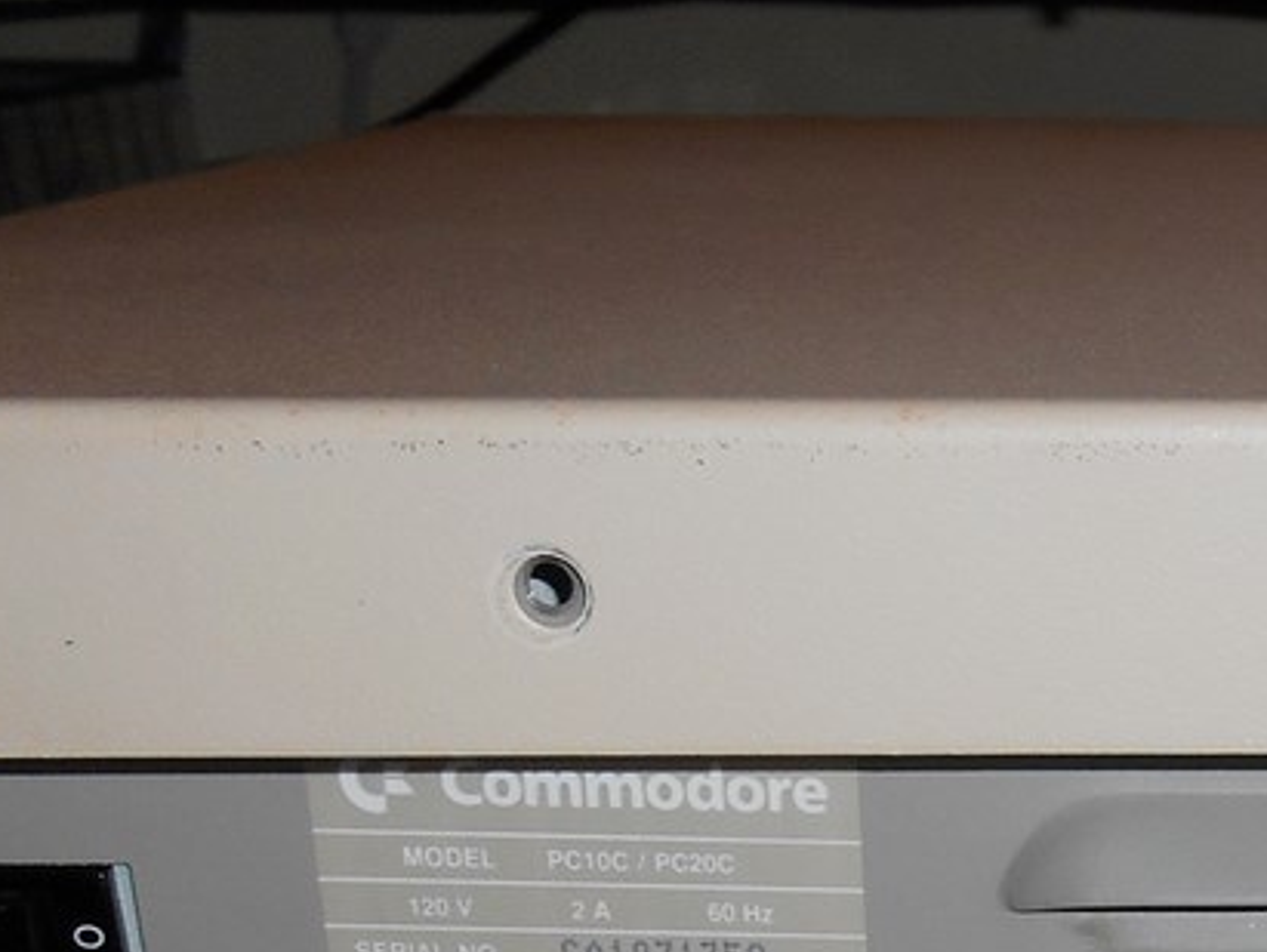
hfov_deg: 20.1
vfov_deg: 14.6
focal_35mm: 91
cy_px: 1608
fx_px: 3334
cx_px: 1538
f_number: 3.4
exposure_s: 1/25
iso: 80
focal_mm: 4.7
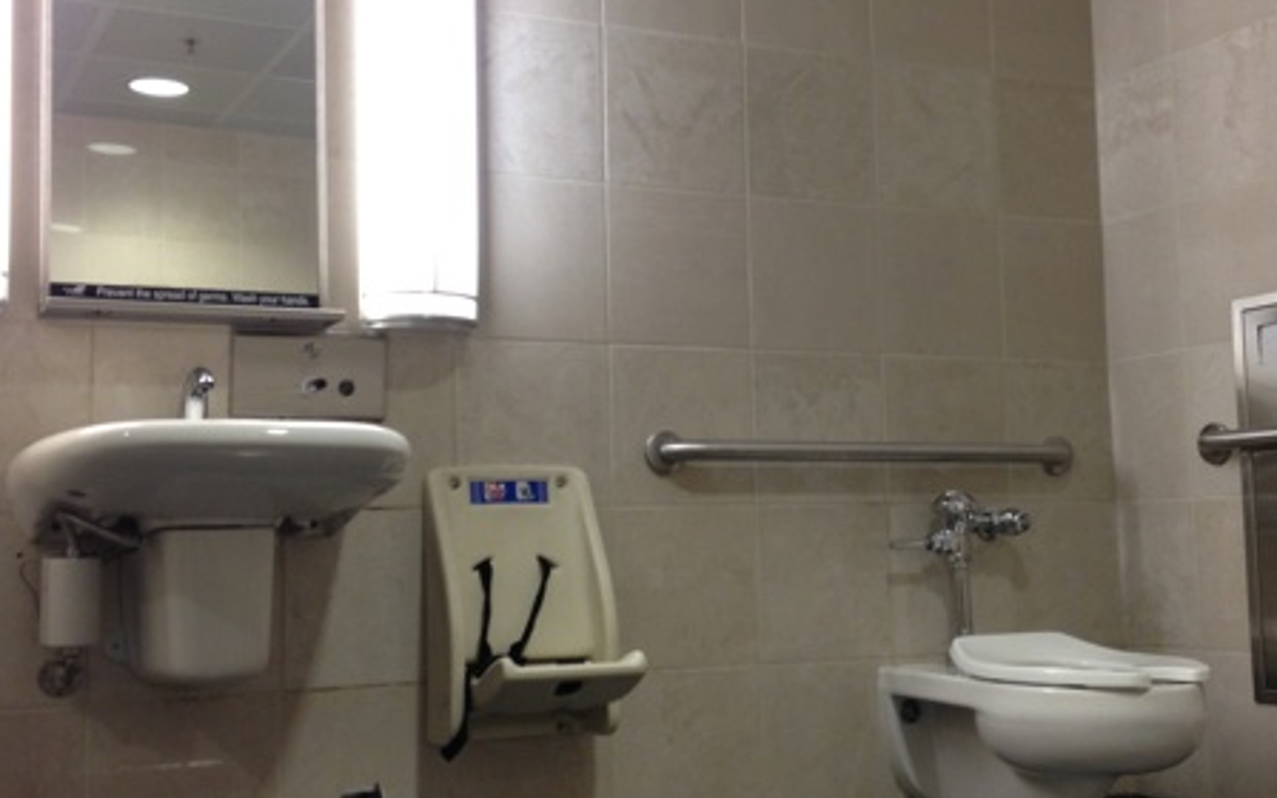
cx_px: 678
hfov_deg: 38.2
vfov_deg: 24.4
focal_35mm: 53
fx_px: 1845
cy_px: 390
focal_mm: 4.28
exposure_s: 1/20
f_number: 2.4
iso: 100
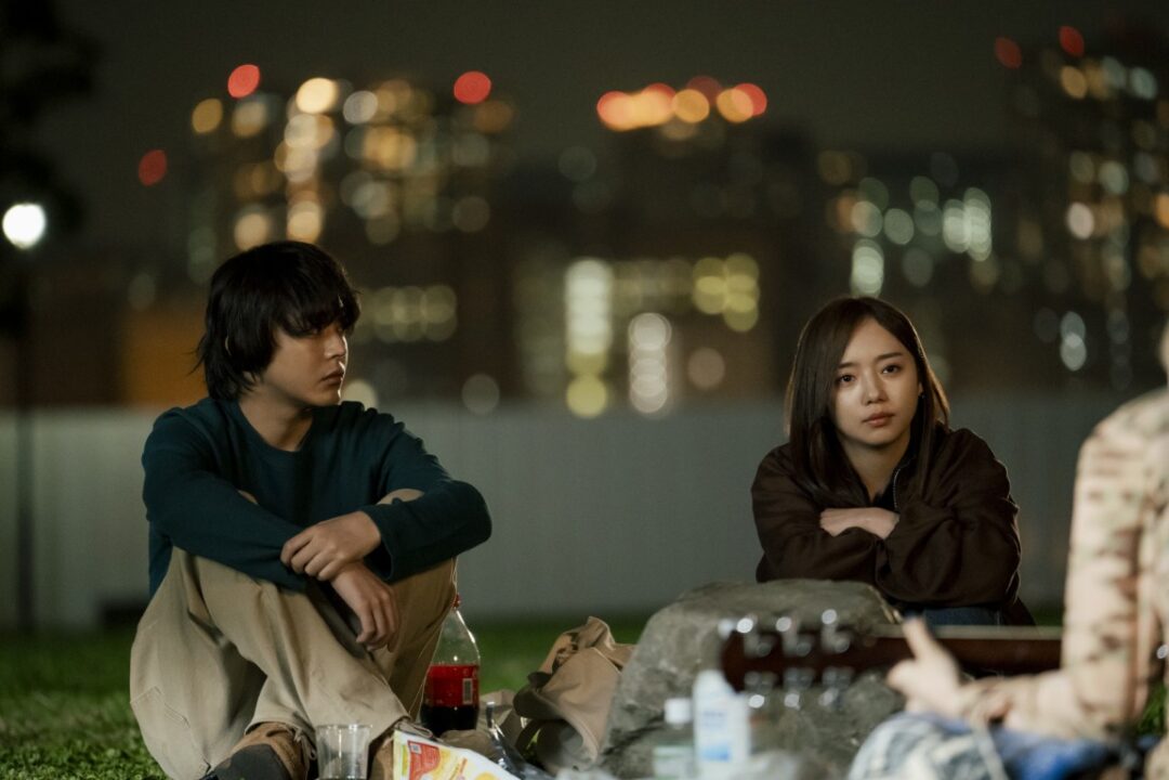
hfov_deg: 11.4
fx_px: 5845
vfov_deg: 7.6
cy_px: 390
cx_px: 584
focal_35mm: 180
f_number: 2.8
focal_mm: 180
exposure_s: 1/100
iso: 6400
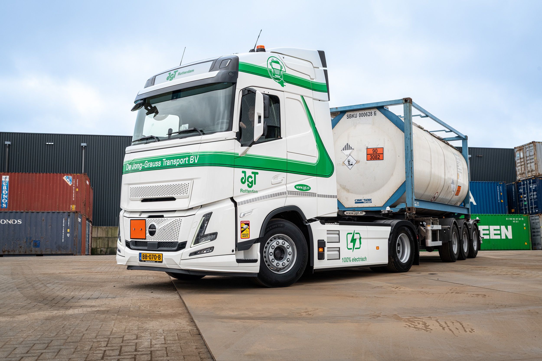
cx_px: 271
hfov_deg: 50.7
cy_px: 180
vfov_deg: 35.0
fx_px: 572
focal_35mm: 38
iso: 640
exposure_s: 1/100
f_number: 8
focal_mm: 38
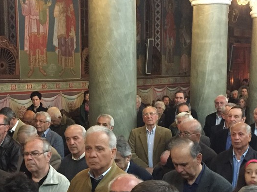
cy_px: 153
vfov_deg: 22.0
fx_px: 490
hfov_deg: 29.4
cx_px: 125
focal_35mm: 66
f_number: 2.2
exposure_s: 1/17
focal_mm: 4.15
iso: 500
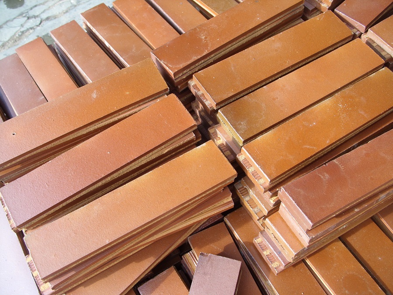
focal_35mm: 38
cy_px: 148
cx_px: 196
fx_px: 431
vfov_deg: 37.7
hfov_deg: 49.0
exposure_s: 1/109
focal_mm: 7.8
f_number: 4
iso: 50
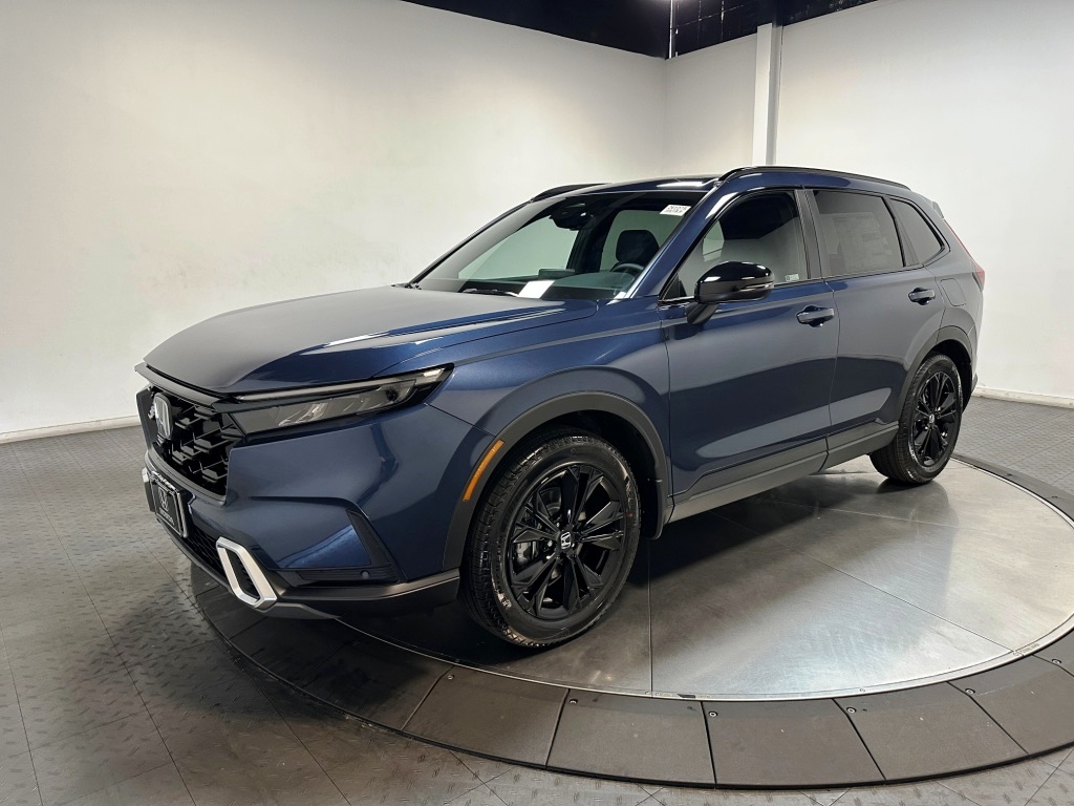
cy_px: 403
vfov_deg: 56.8
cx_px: 537
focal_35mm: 24
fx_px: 745
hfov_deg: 71.6
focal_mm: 6.86
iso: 320
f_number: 1.78
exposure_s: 1/60
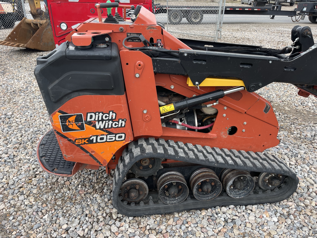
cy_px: 119
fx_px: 238
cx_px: 158
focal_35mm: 26
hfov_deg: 67.3
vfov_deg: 53.1
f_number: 1.6
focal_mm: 5.1
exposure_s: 1/572
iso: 32
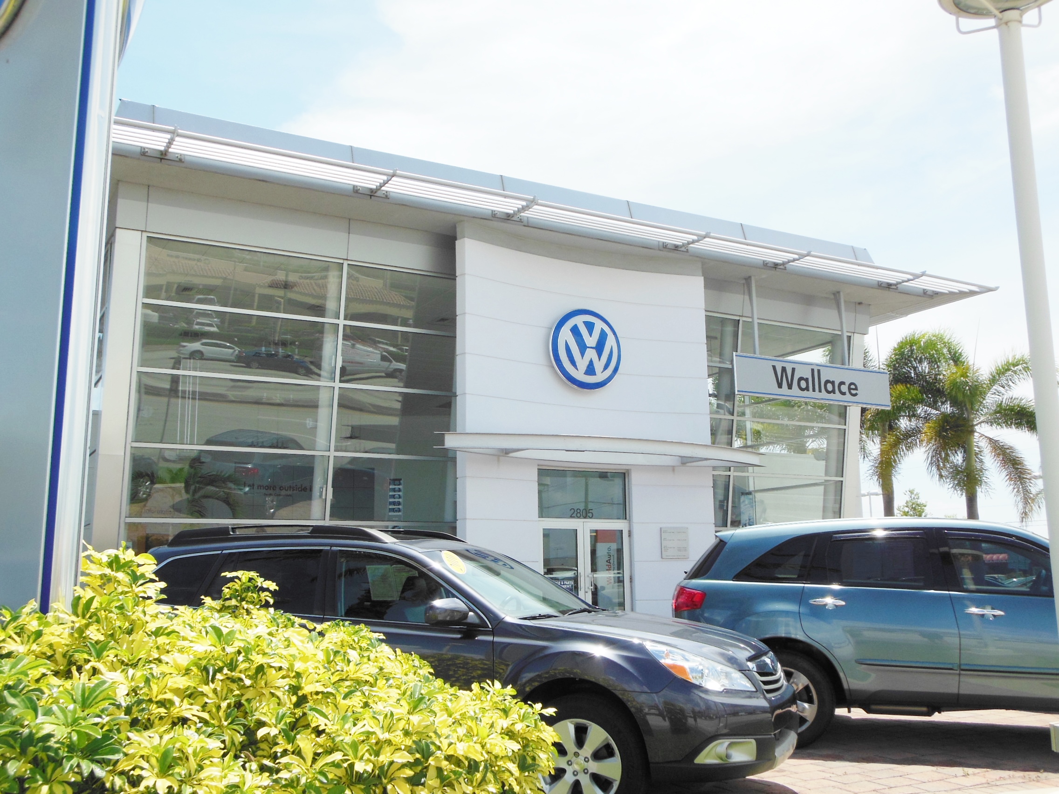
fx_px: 1010
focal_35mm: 33
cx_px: 530
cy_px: 397
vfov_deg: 42.9
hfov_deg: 55.4
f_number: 3.5
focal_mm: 6
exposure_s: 1/1500
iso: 125
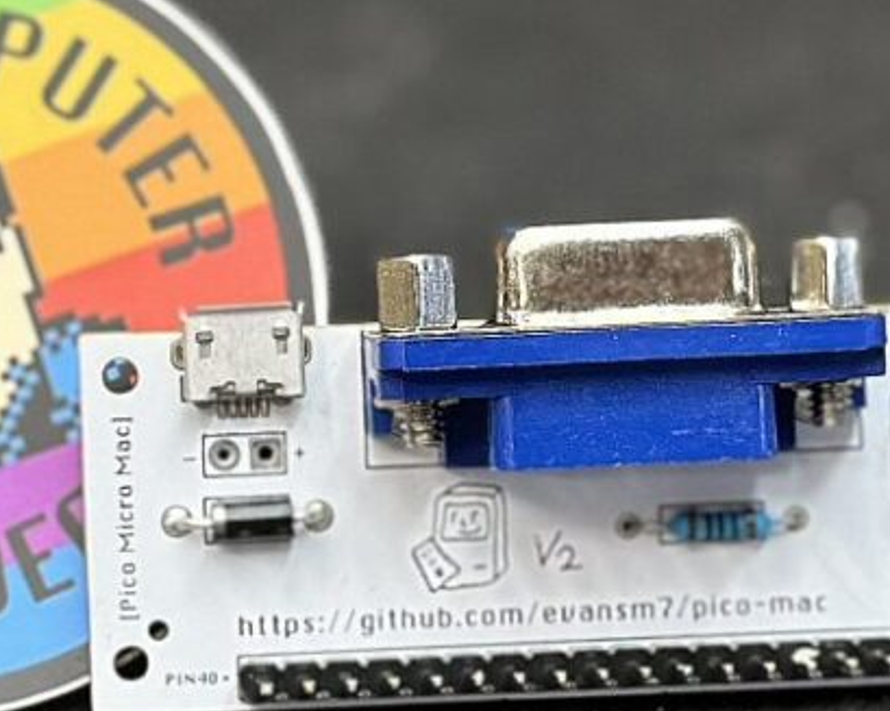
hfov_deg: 21.7
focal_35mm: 88
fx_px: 2317
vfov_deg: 17.4
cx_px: 305
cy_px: 487
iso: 64
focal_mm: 6.86
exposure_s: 1/120
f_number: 1.78
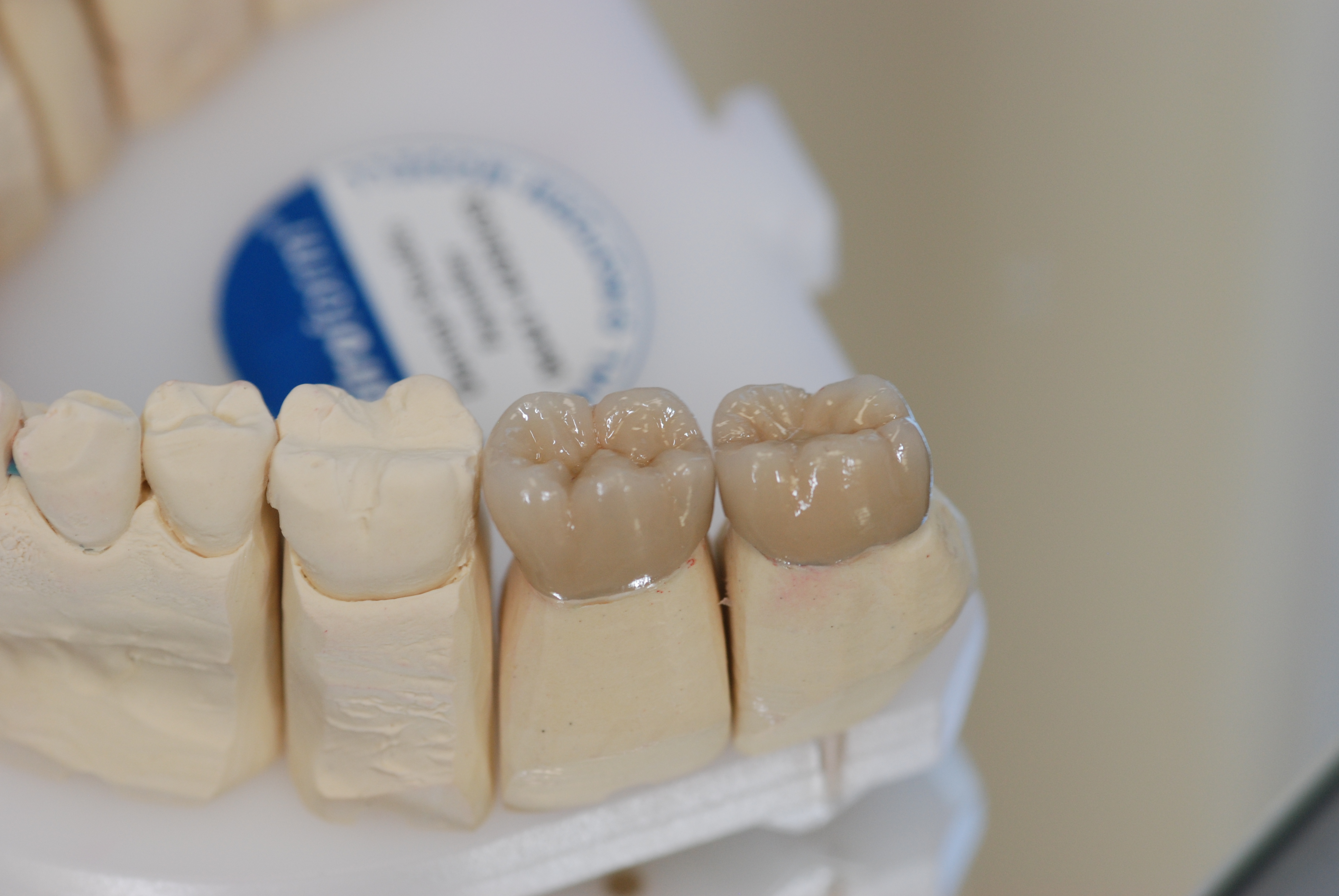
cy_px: 448
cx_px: 670
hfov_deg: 13.0
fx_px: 5865
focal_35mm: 158
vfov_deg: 8.7
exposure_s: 1/125
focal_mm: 105
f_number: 5.6
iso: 320
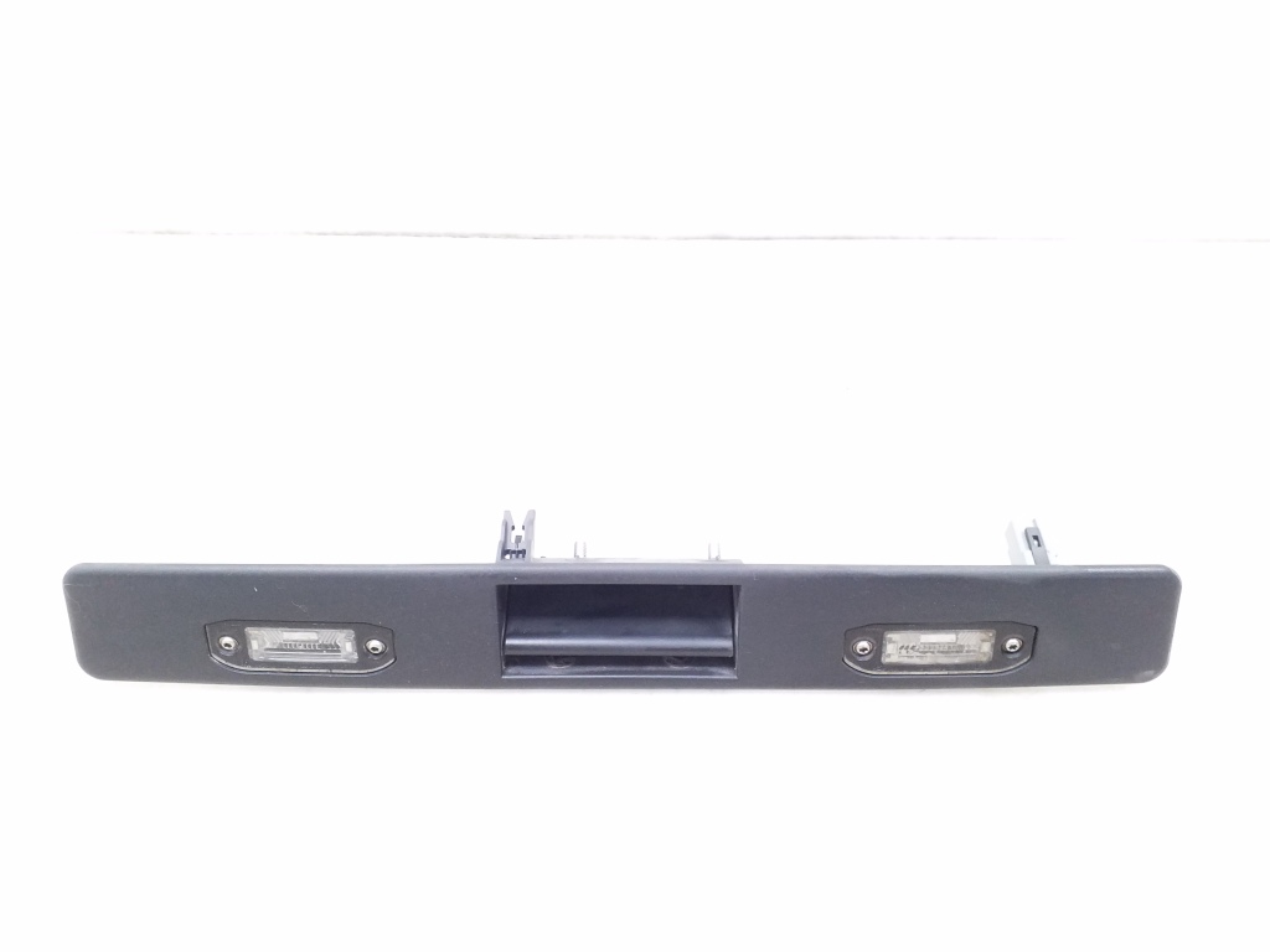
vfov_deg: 51.4
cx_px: 635
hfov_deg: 65.3
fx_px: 991
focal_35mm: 27
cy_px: 476
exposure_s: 1/25
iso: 200
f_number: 1.9
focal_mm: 3.6
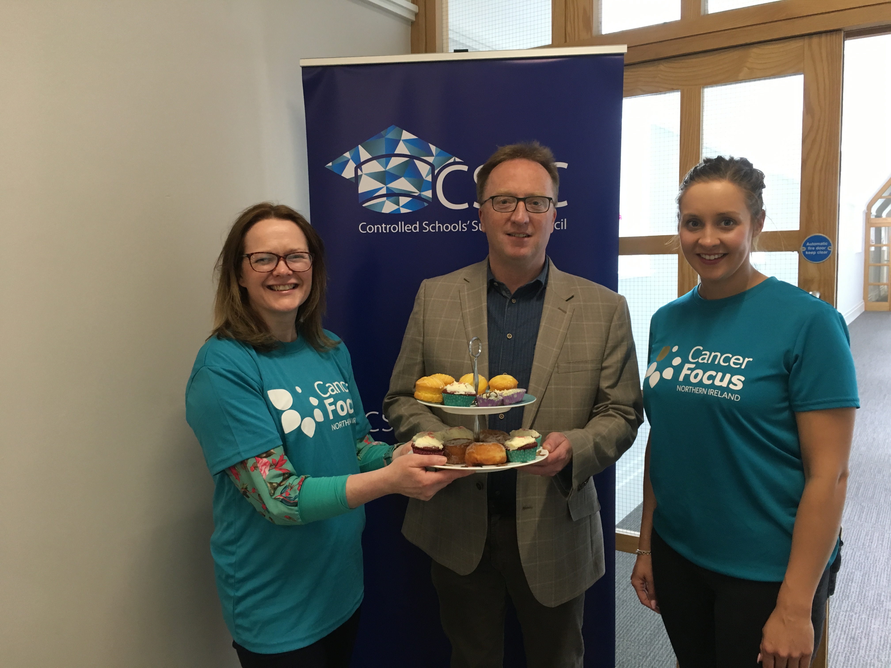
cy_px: 334
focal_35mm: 29
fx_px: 746
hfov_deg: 61.7
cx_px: 446
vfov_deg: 48.2
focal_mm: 4.15
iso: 125
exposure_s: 1/33
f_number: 2.2
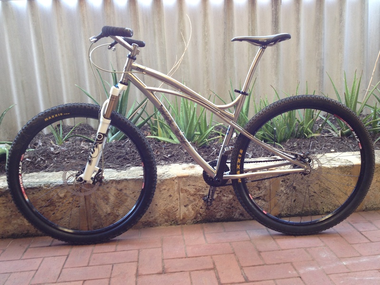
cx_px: 190
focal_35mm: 35
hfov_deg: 52.6
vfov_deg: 40.7
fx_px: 384
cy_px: 142
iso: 64
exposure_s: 1/20
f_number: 2.4
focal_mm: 4.28
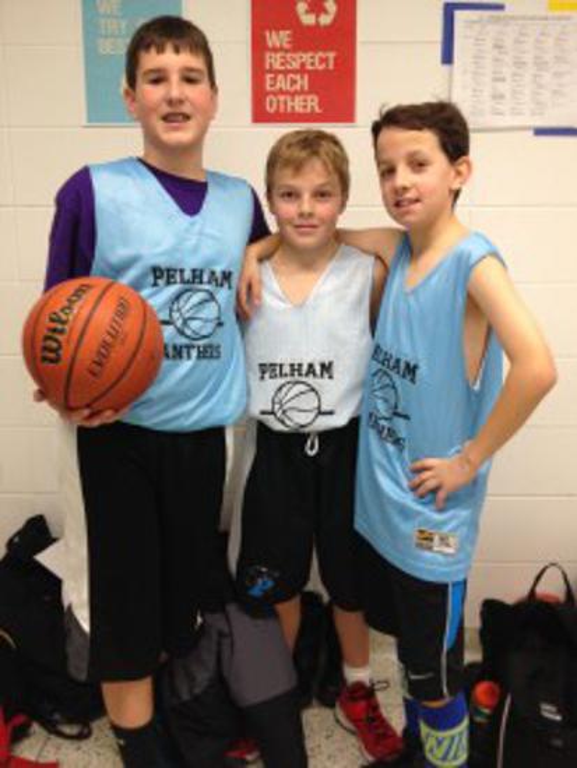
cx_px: 288
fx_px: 777
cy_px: 384
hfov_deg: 40.7
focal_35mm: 35
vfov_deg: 52.6
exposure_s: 1/20
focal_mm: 4.28
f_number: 2.4
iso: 100
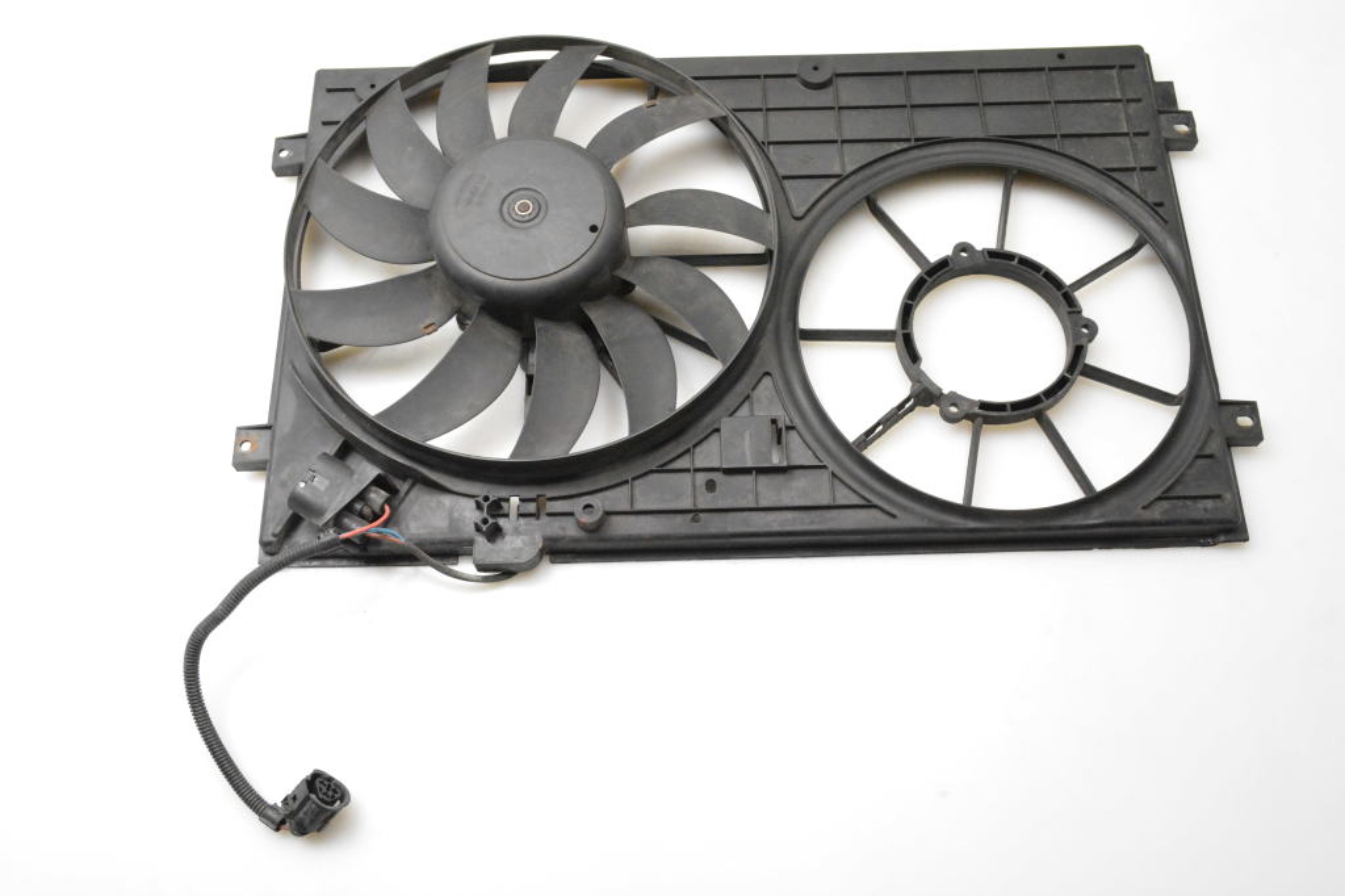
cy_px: 448
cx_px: 672
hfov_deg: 57.2
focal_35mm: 33
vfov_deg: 39.9
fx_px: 1232
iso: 6400
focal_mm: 22
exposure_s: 1/320
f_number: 9
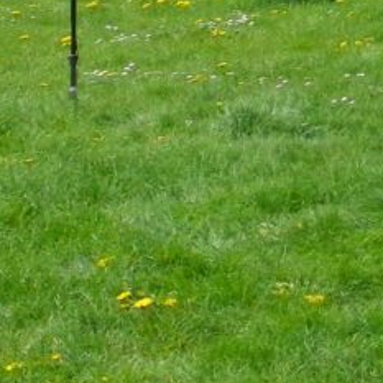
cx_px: 1407
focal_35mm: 194
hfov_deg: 7.2
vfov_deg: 8.7
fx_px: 2428
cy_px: -271
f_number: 1.8
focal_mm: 4.65
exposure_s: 1/2179
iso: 32
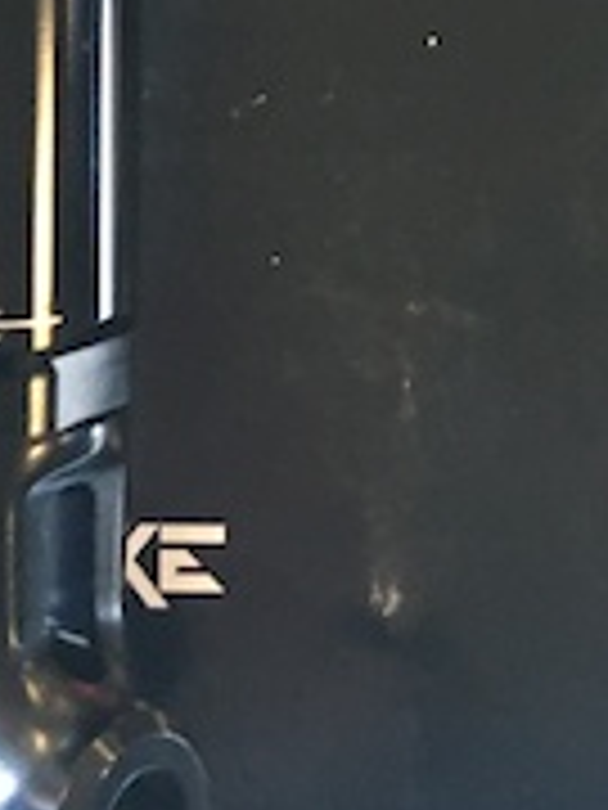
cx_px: 90
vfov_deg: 13.7
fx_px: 3021
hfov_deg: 11.4
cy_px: -621
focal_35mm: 129
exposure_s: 1/30
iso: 125
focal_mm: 4.15
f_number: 2.2
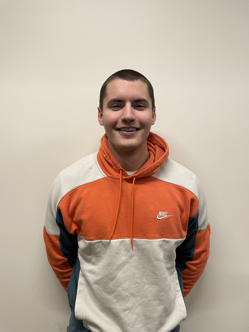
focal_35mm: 26
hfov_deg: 53.1
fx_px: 249
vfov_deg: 67.3
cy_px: 166
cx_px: 124
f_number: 1.6
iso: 125
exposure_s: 1/75
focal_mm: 4.2
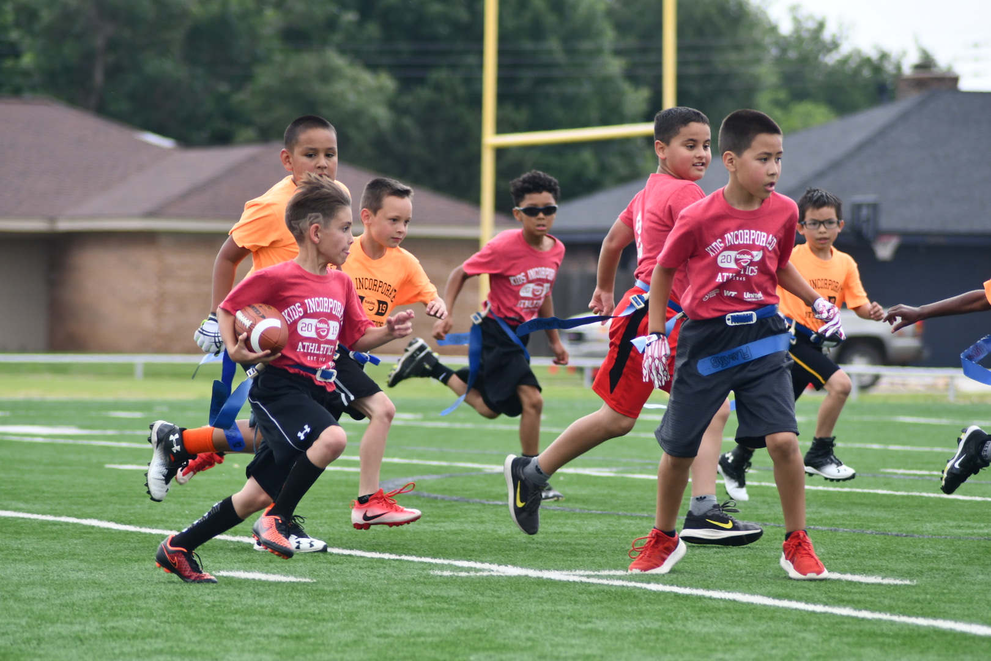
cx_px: 496
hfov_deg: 6.9
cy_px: 330
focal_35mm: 300
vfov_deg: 4.6
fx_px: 8258
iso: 320
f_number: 5.6
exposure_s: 1/1000
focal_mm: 200
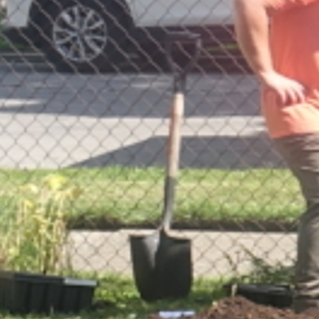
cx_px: 1165
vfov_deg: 8.1
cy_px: 221
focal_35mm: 216
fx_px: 2252
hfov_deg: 6.8
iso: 100
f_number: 4
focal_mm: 8.8
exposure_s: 1/400
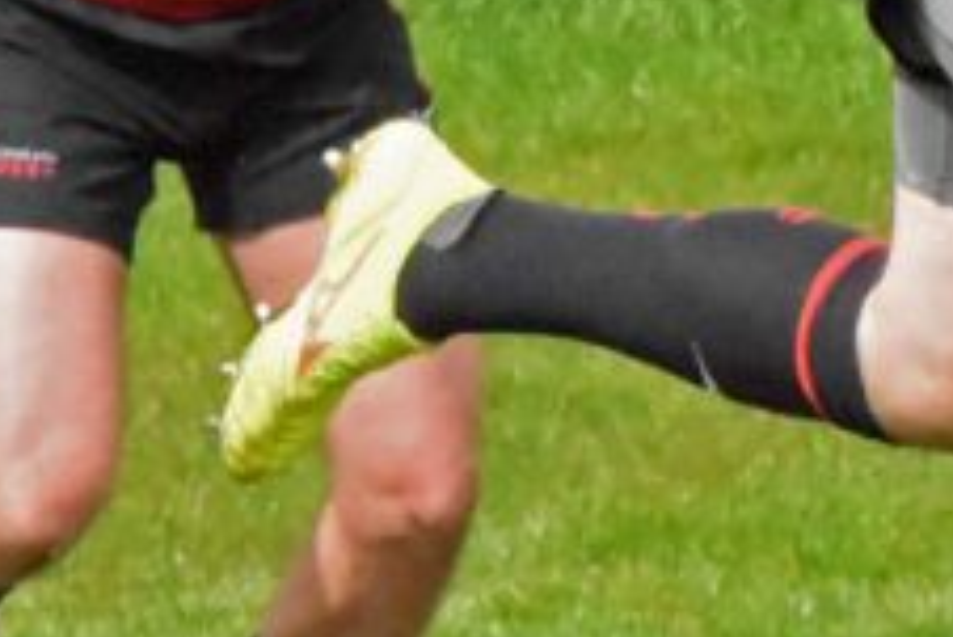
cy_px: -323
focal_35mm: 3738
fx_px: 99013
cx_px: 1796
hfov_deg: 0.6
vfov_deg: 0.4
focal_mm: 440
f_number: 13
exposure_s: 1/6400
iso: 16000
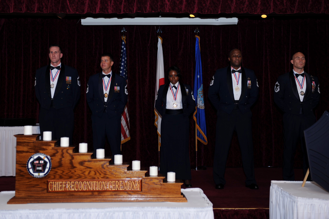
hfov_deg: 46.4
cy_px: 110
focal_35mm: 42
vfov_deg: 31.9
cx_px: 164
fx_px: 384
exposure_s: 1/125
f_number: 3.2
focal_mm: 42
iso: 250
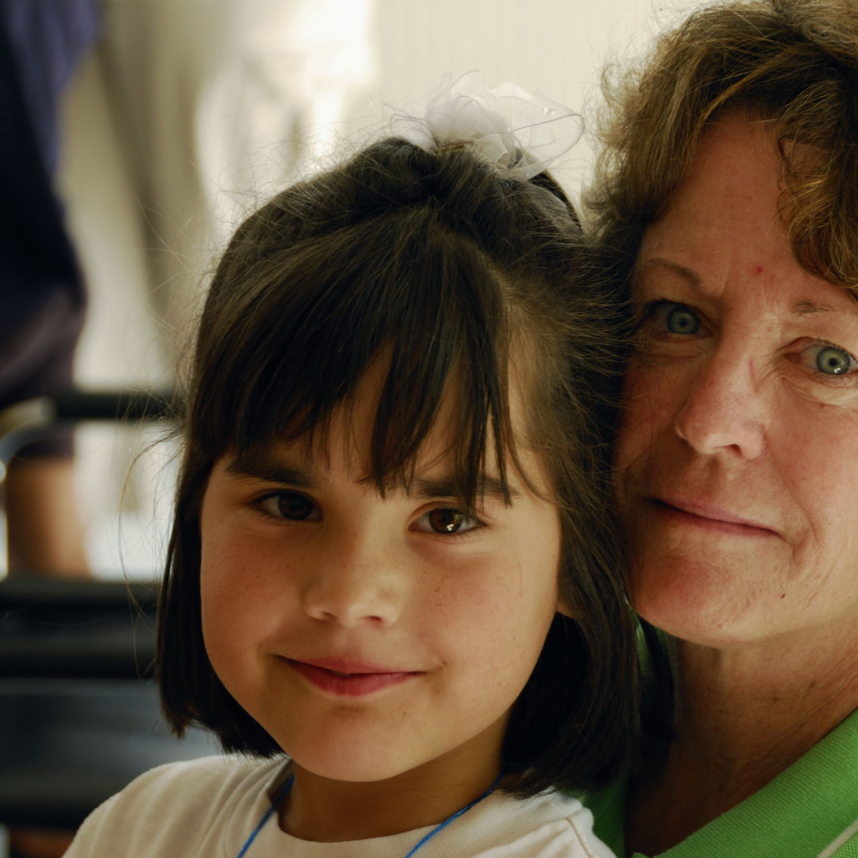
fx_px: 4028
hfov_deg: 12.1
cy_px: 428
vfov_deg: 12.2
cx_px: 574
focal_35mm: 144
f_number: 5
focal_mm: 75
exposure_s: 1/20
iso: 100
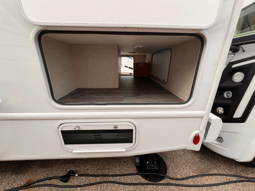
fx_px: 96
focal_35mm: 13
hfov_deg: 106.2
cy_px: 96
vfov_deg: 89.9
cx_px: 128
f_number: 1.8
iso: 32
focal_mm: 1.57
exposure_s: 1/106
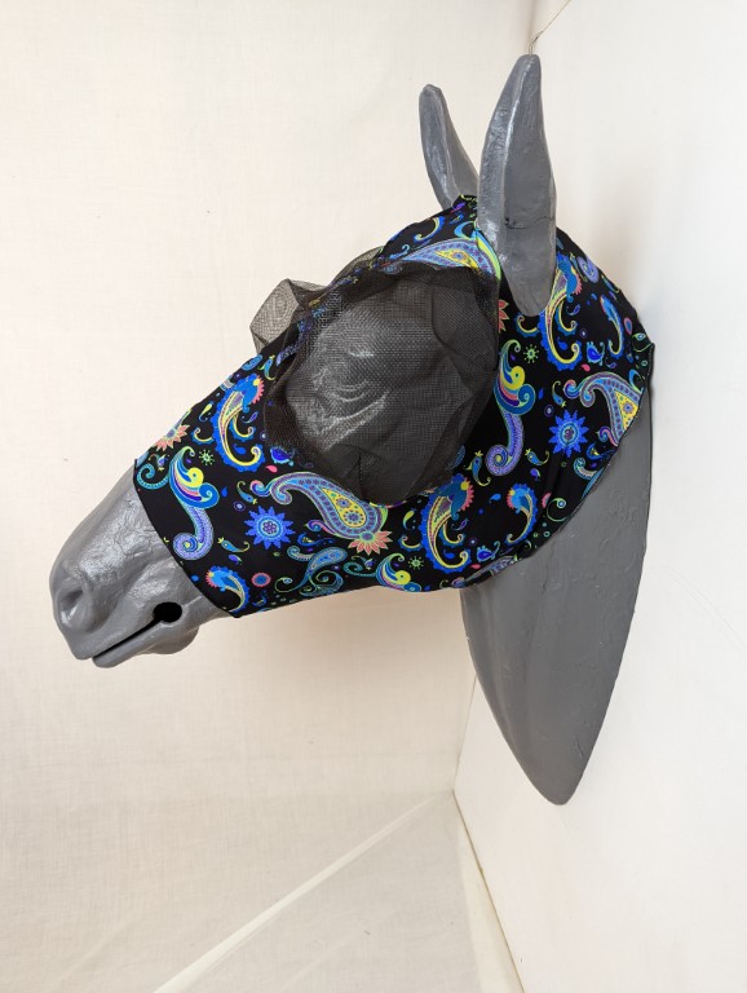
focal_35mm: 24
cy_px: 496
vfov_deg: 71.5
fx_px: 689
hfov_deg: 56.9
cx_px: 374
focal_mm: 6.81
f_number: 1.85
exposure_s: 1/50
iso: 282
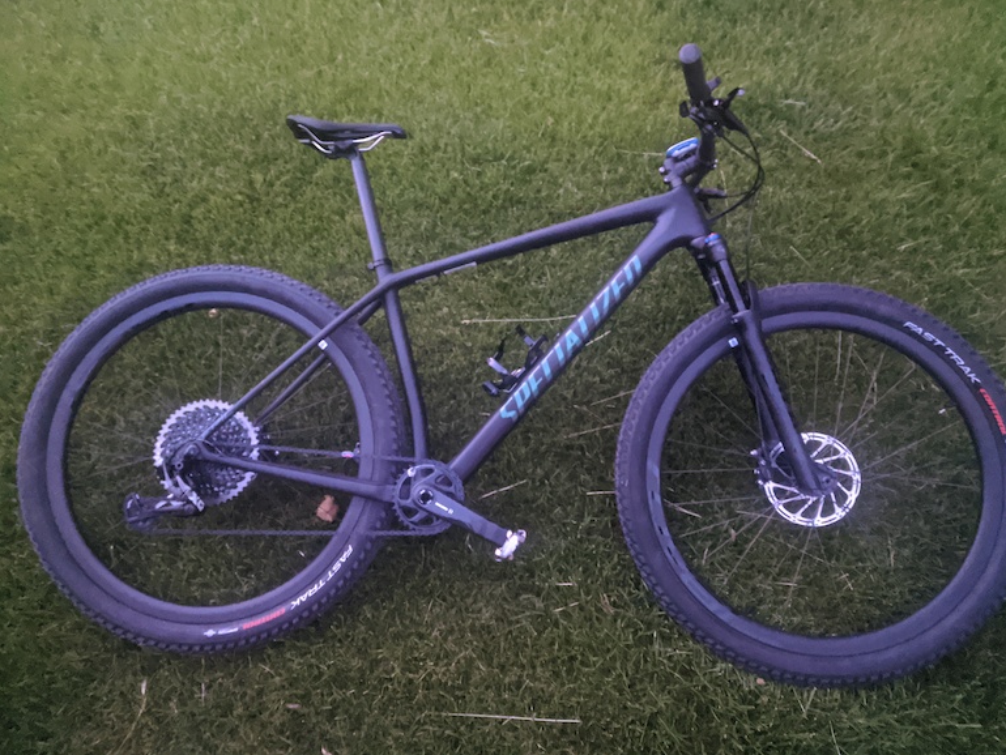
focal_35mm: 27
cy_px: 371
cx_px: 515
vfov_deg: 51.4
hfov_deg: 65.3
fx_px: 785
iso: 4483
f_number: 2
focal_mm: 4.67
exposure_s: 1/15
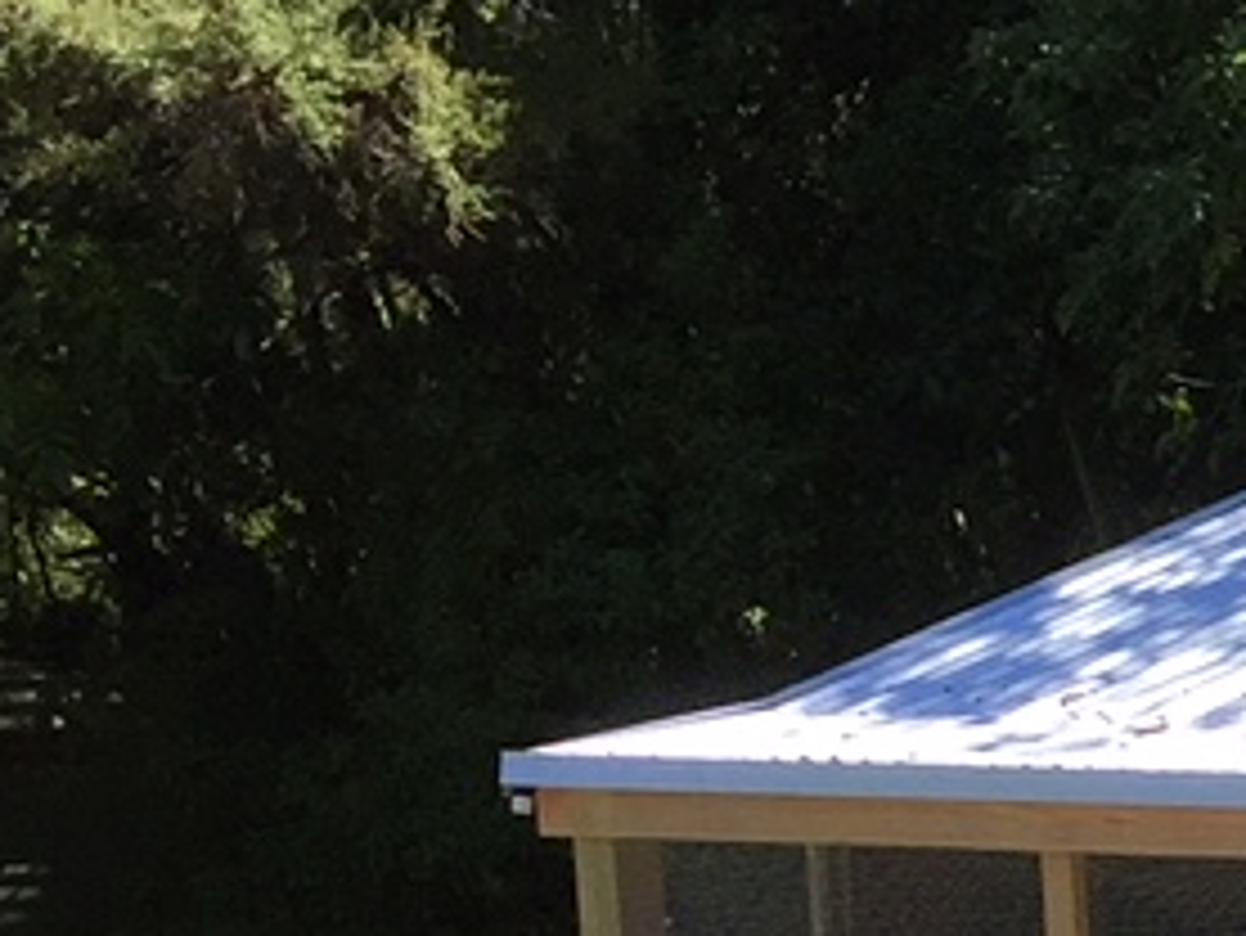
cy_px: 1116
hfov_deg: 10.0
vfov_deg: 8.6
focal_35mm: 171
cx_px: 3108
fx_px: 6158
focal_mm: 4.15
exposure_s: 1/1014
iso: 32
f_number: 2.2
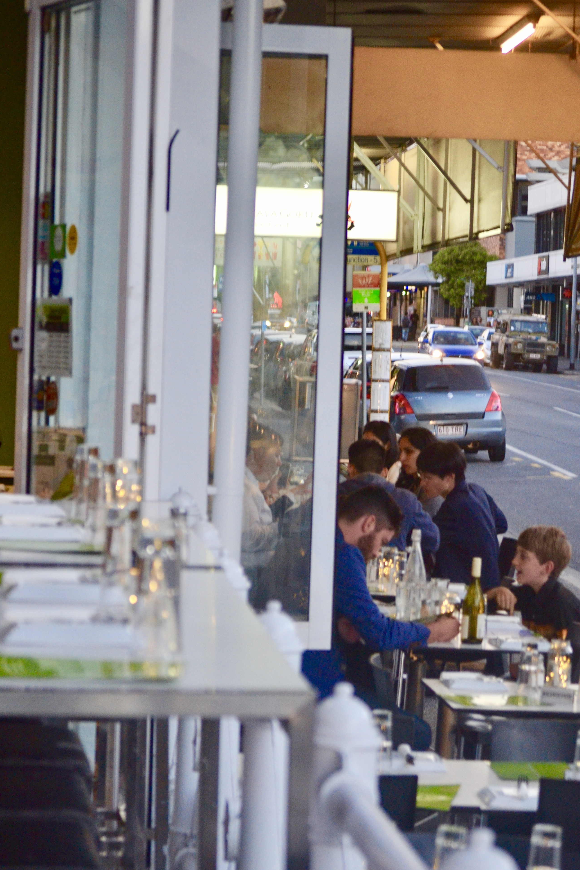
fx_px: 2682
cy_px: 506
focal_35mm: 111
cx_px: 316
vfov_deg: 18.4
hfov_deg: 12.3
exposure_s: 1/60
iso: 640
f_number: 4.2
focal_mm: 62
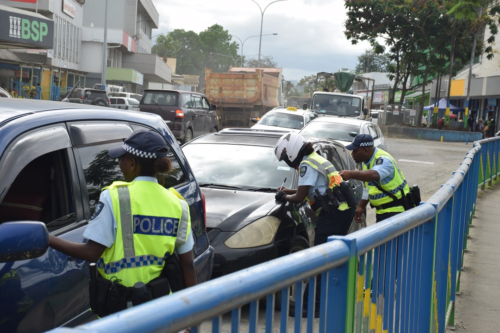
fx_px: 1042
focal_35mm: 75
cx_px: 250
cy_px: 166
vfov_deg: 18.2
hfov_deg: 27.0
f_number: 9
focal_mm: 50
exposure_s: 1/320
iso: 200
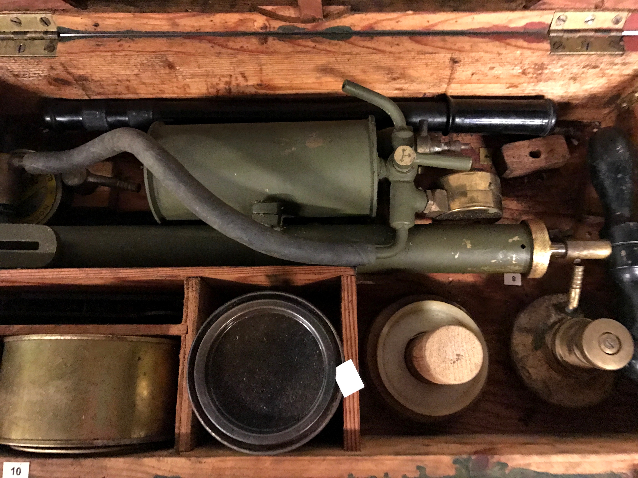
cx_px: 319
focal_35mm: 28
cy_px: 239
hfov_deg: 63.4
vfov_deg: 49.7
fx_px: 516
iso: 100
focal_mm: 3.99
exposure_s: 1/4
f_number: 1.8
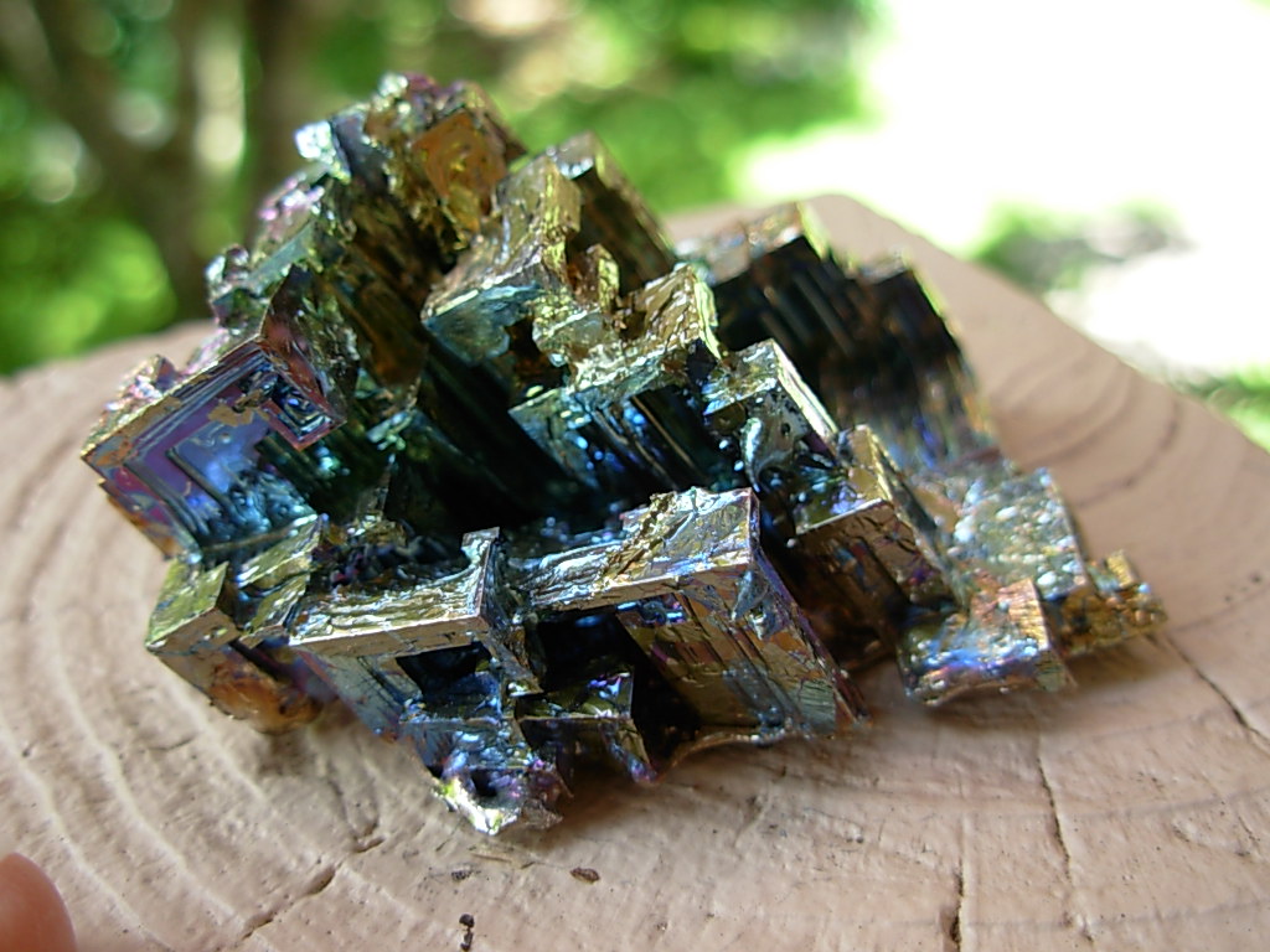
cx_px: 635
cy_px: 476
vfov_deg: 37.7
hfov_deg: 49.0
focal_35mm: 38
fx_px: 1394
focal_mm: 6.3
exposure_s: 1/49.4
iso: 50
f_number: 2.9
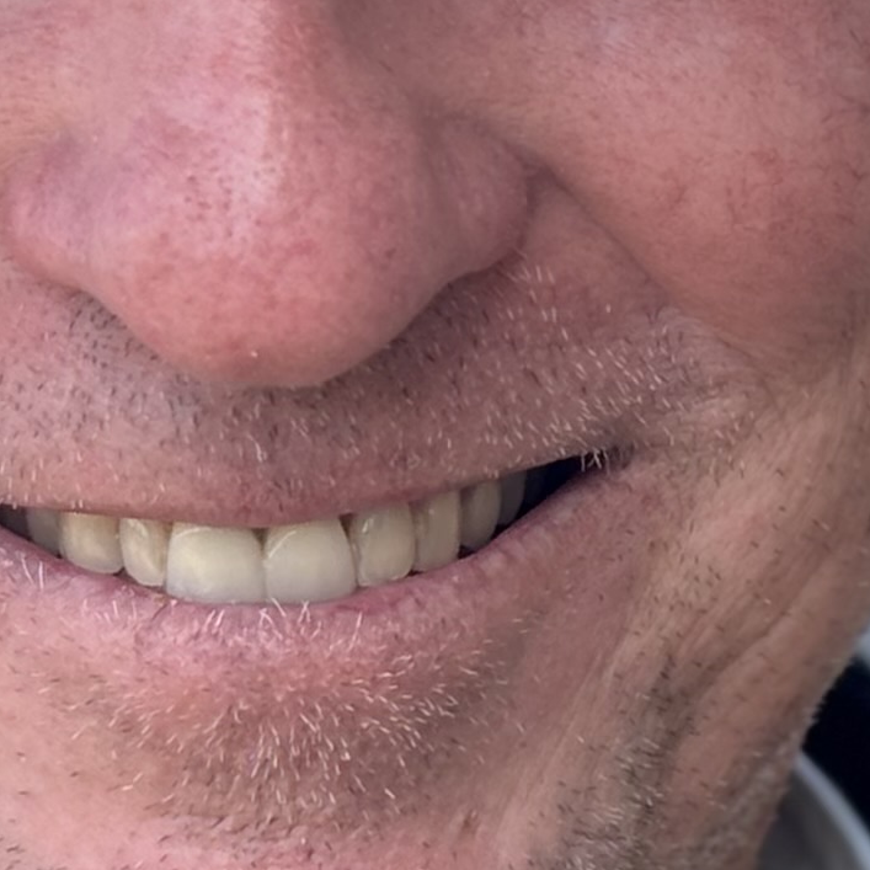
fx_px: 7450
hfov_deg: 6.7
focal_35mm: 262
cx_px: 487
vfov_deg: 6.7
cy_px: 352
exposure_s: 1/611
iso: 32
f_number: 1.6
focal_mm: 5.96
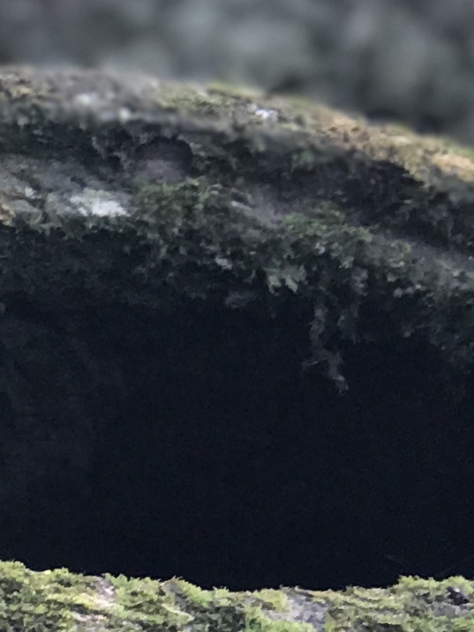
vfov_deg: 6.2
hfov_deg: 4.6
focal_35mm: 321
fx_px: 5861
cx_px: -235
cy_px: 565
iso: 80
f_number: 2.8
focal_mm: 6.6
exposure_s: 1/50
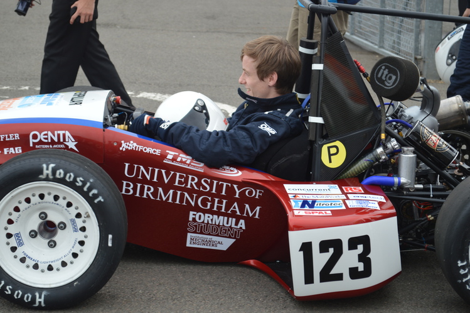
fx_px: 1076
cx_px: 235
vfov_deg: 16.5
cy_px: 156
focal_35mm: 82
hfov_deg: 24.6
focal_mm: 55
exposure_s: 1/160
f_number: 6.3
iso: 100
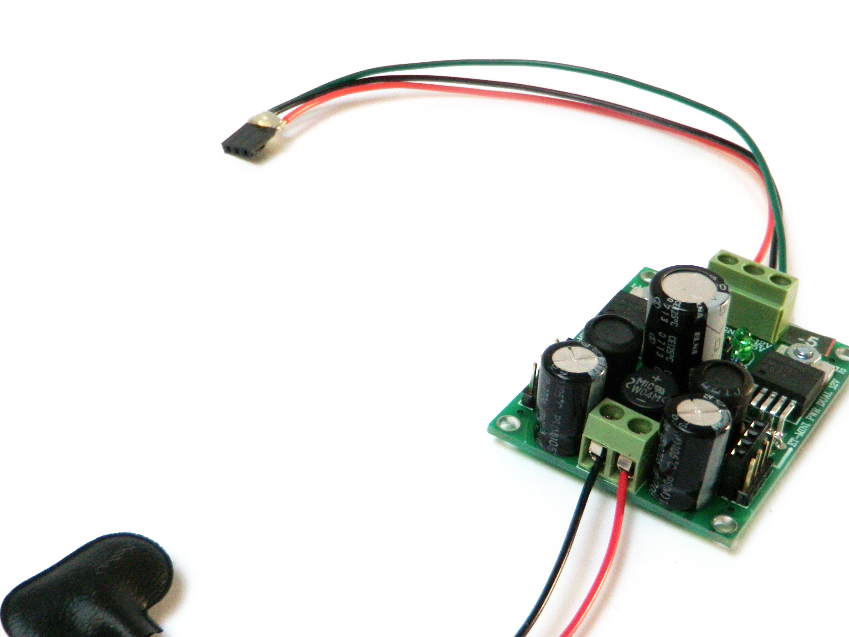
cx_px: 430
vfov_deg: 27.5
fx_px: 1300
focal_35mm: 53
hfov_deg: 36.2
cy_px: 367
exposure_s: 1/40
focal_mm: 6.53
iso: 160
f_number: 4.1
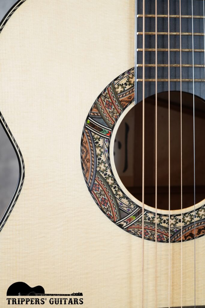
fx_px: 427
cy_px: 154
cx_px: 102
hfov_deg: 27.0
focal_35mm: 50
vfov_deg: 39.6
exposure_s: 1/20
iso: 3200
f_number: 6.3
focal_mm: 50
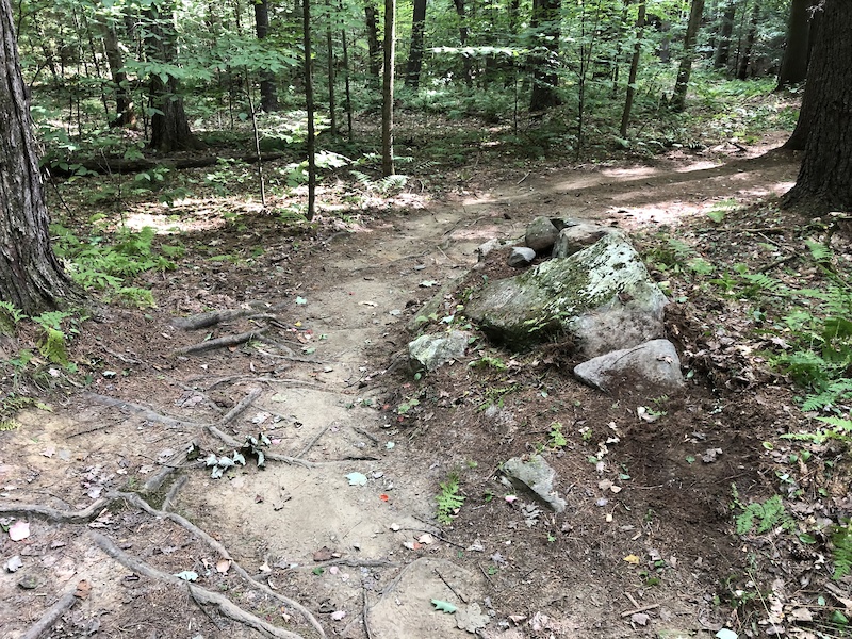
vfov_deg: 49.7
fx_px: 689
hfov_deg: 63.4
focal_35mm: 28
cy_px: 320
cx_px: 426
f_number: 1.8
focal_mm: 3.99
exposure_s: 1/25
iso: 40
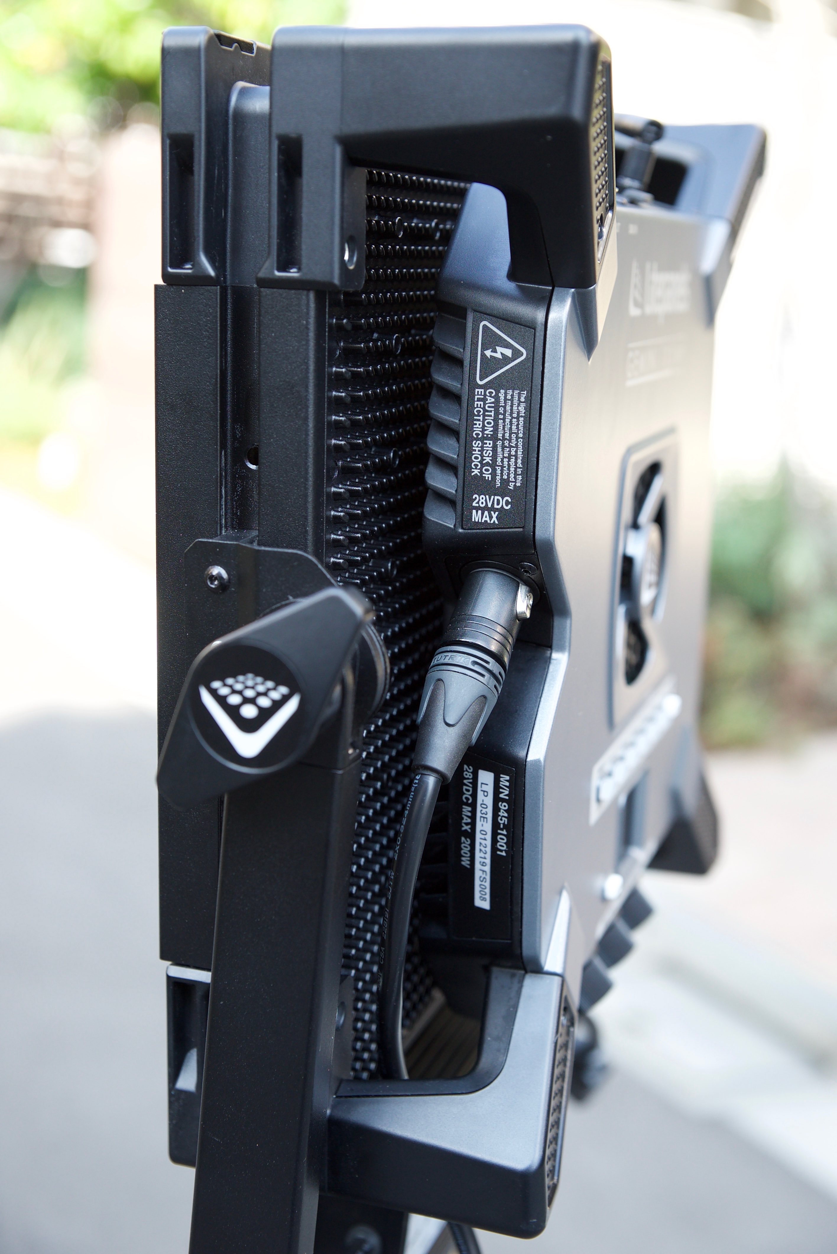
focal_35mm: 50
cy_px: 627
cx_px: 418
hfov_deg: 27.0
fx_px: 1741
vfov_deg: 39.6
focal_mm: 50
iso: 640
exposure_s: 1/250
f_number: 4.5
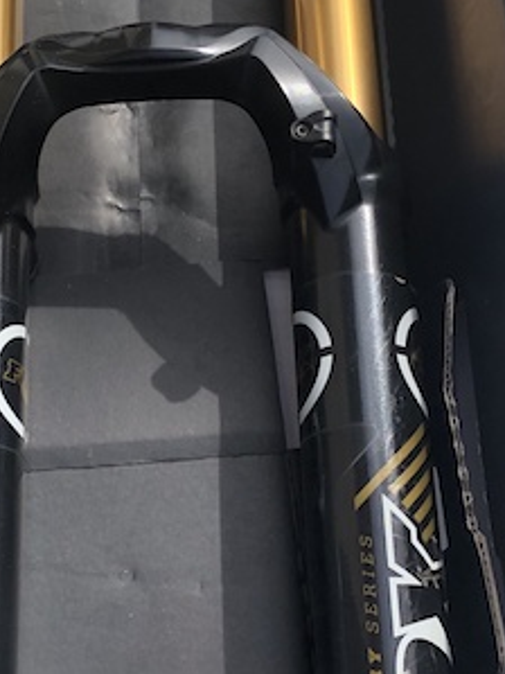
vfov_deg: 26.0
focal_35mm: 75
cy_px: 354
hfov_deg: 19.6
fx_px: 1460
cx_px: 171
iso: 20
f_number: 1.8
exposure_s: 1/1043
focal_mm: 4
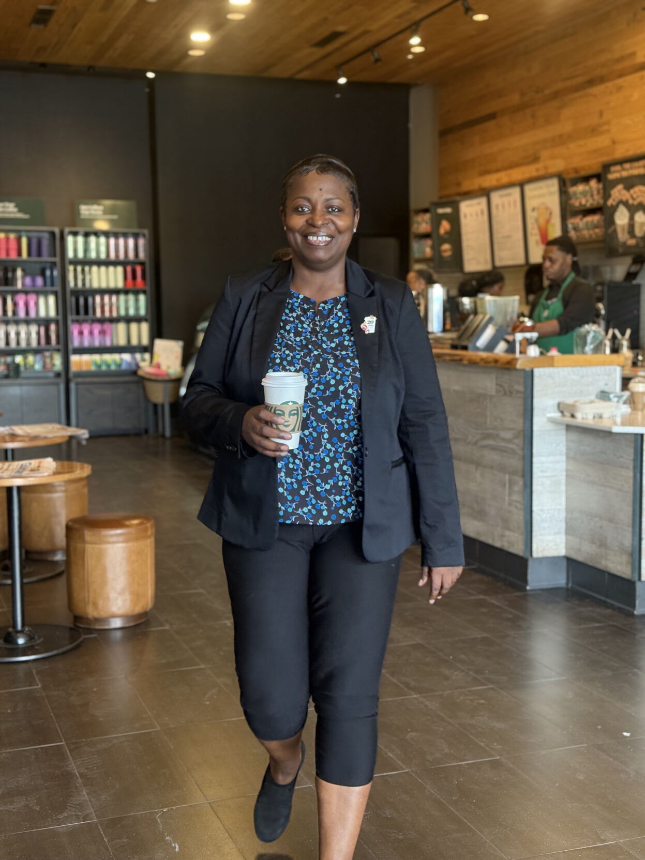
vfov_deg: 39.7
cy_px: 430
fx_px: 1193
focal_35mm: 48
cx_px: 322
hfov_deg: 30.3
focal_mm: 6.76
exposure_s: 1/40
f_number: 1.78
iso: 250
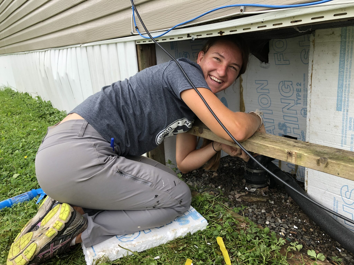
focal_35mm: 28
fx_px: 286
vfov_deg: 49.7
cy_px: 132
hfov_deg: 63.4
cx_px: 177
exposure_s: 1/213
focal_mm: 3.99
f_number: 1.8
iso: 20
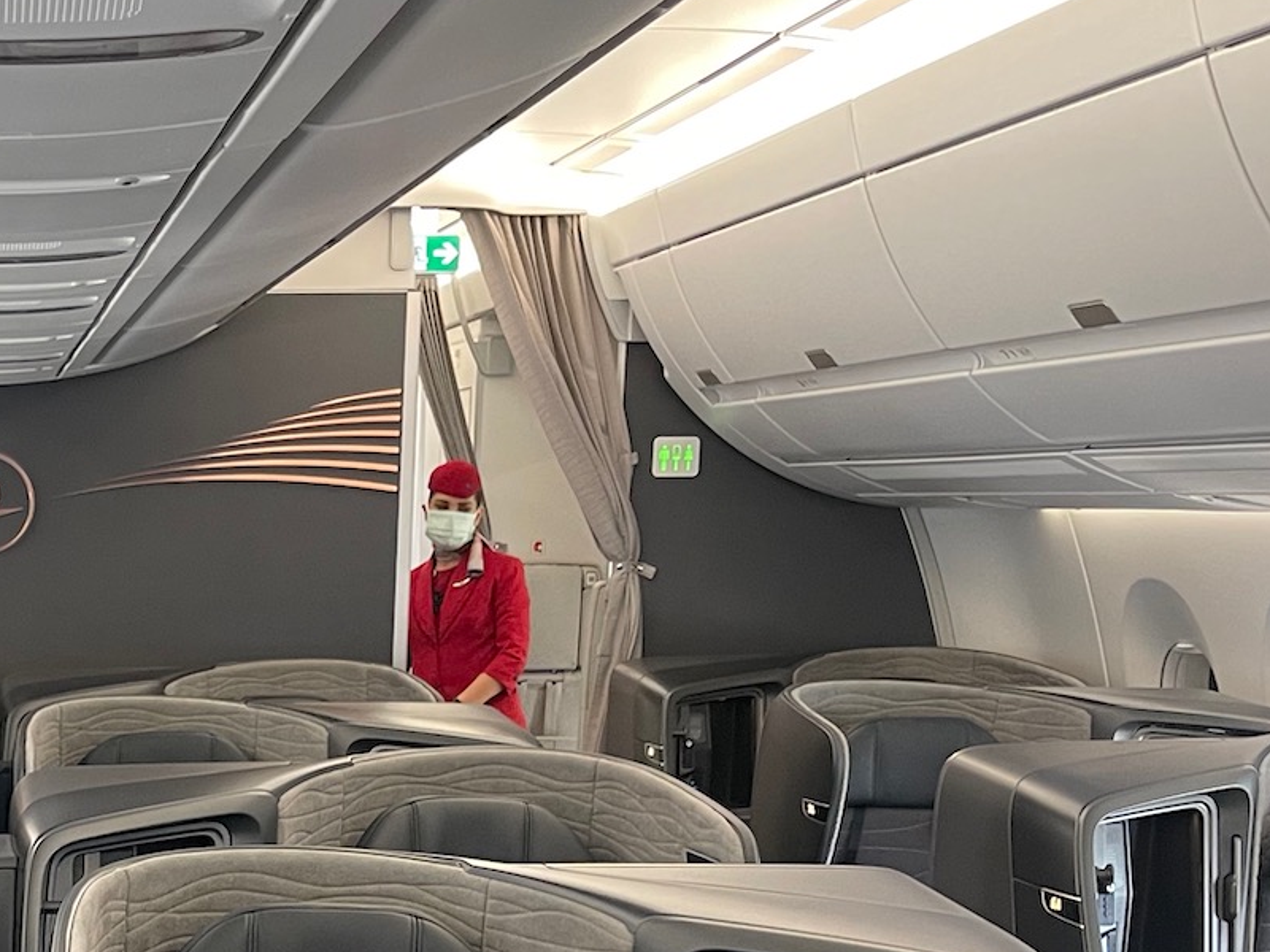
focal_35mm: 65
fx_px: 2385
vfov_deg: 21.4
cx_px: -56
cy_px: 1042
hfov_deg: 27.7
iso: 250
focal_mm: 5.1
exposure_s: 1/54
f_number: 1.6
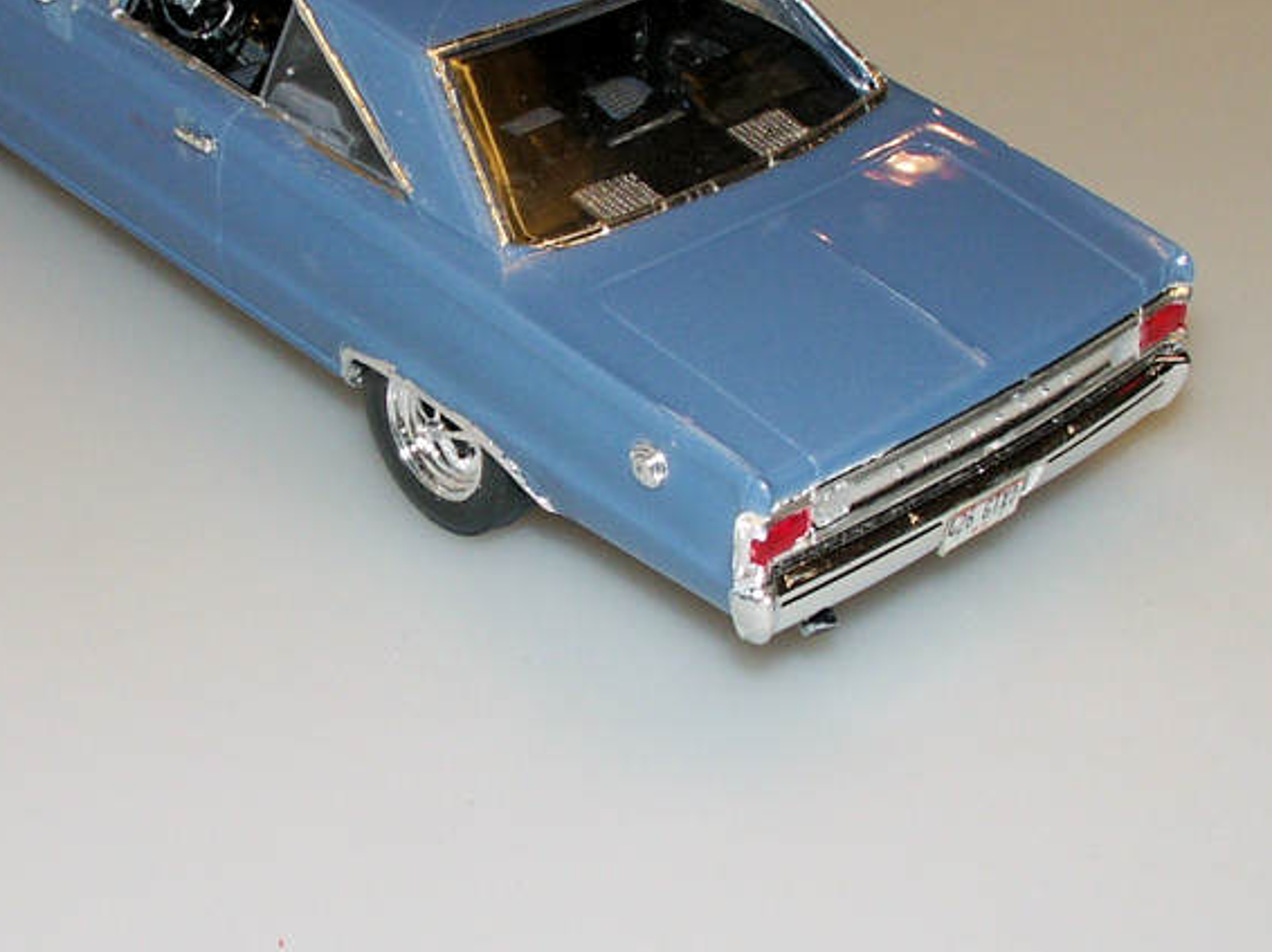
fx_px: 1506
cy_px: 314
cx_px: 510
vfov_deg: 34.8
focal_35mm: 41
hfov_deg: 45.5
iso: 100
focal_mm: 7.48
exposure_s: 1/45
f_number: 5.6
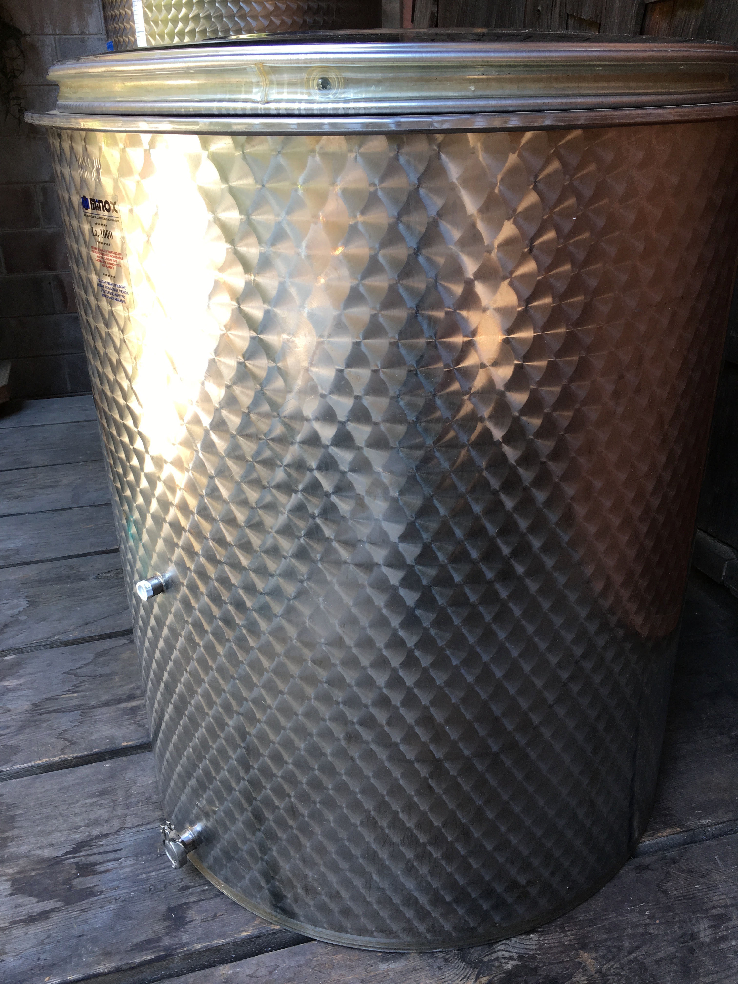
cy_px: 492
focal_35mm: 29
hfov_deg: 48.2
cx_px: 369
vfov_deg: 61.7
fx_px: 824
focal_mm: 4.15
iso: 25
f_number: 2.2
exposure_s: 1/40
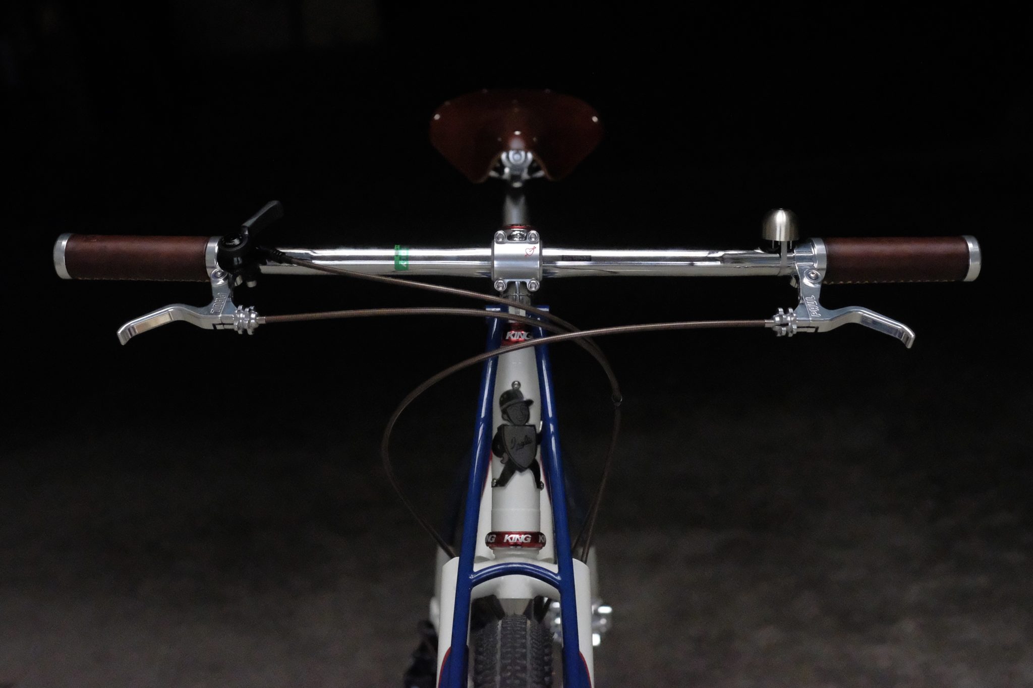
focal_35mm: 84
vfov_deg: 16.3
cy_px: 344
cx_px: 516
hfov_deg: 24.2
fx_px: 2410
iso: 12800
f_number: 3.6
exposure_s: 1/1000
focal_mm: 56
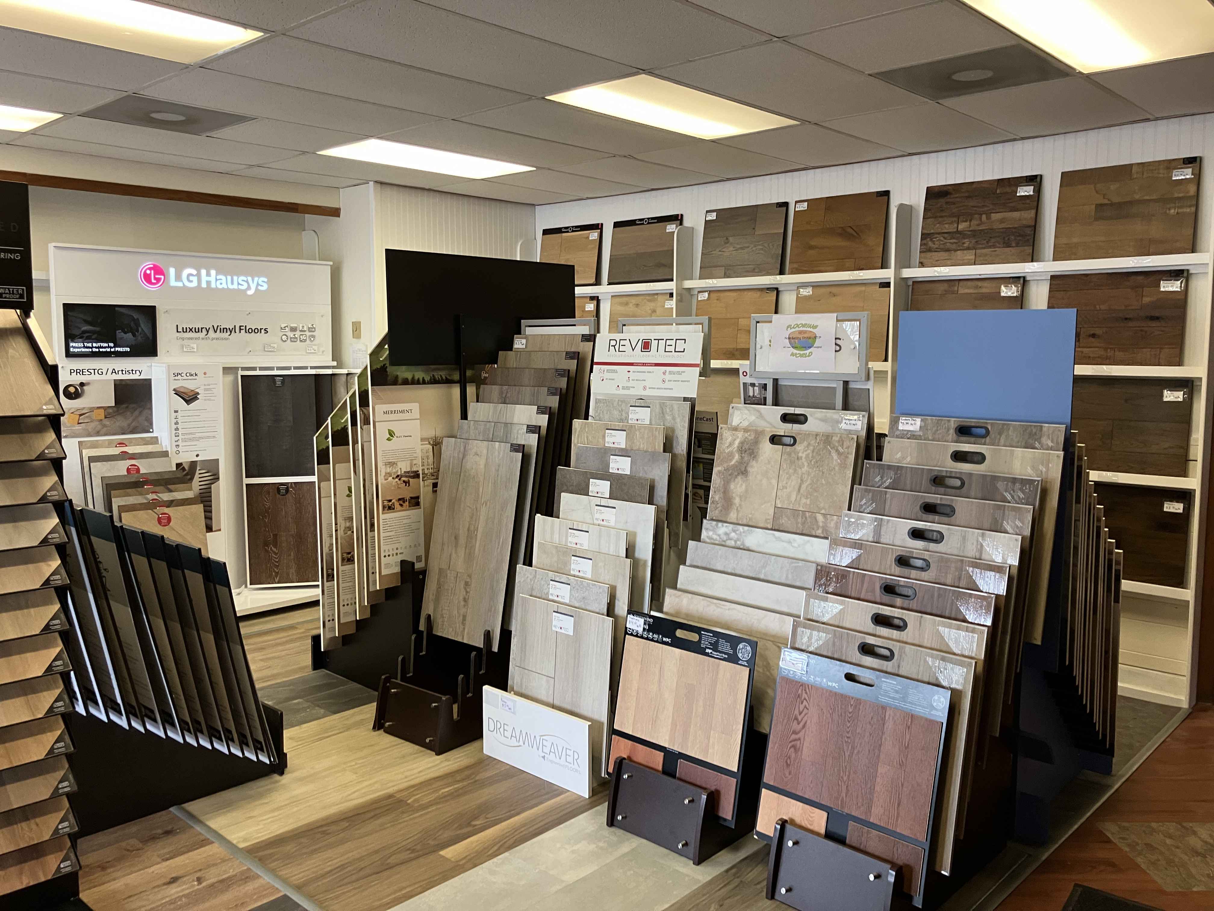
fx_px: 982
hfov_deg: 63.4
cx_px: 607
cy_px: 456
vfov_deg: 49.7
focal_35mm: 28
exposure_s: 1/60
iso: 160
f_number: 1.8
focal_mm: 4
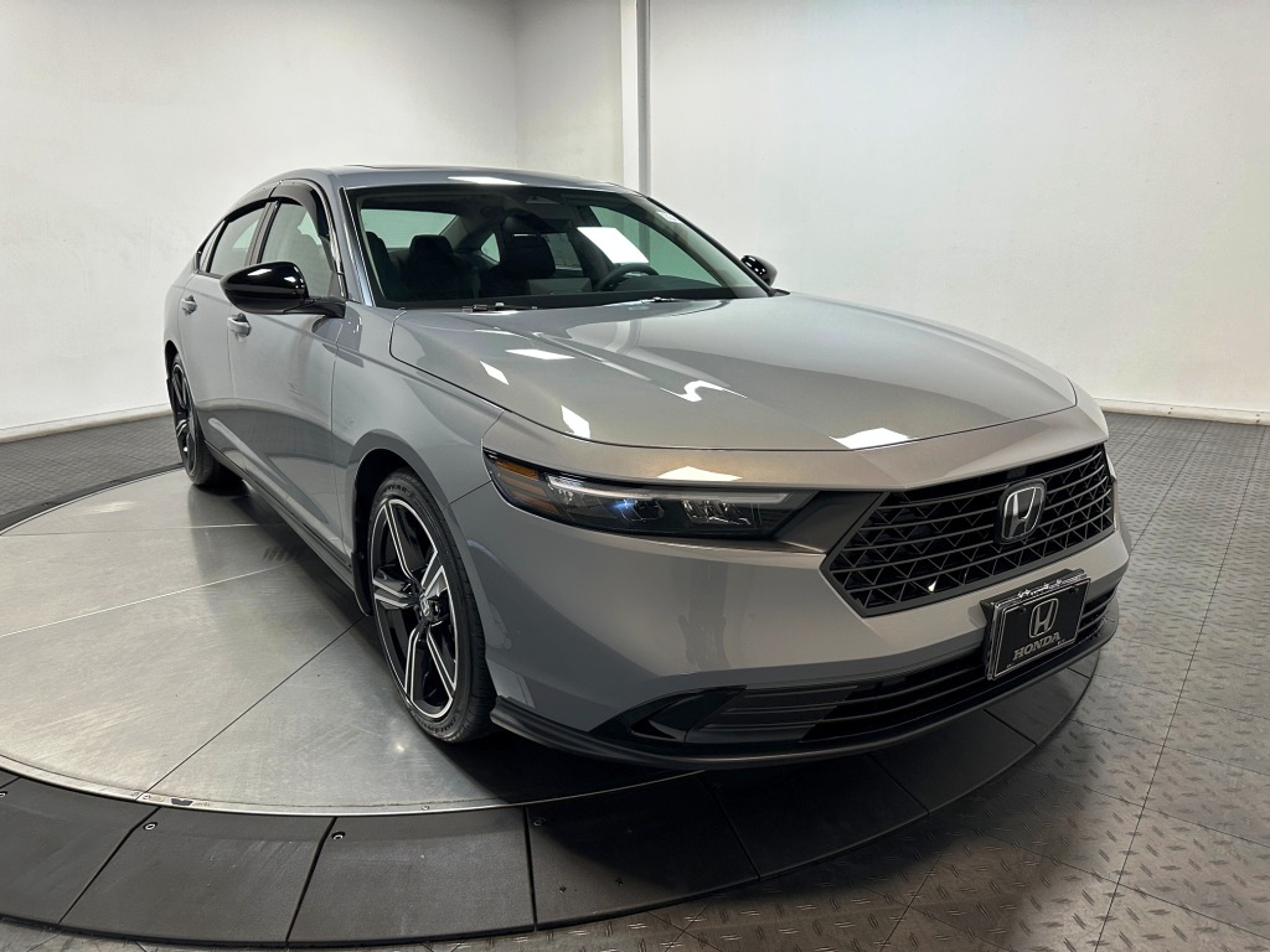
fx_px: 881
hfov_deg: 71.6
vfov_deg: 56.8
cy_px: 476
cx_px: 635
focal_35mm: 24
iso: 250
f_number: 1.78
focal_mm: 6.86
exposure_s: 1/60
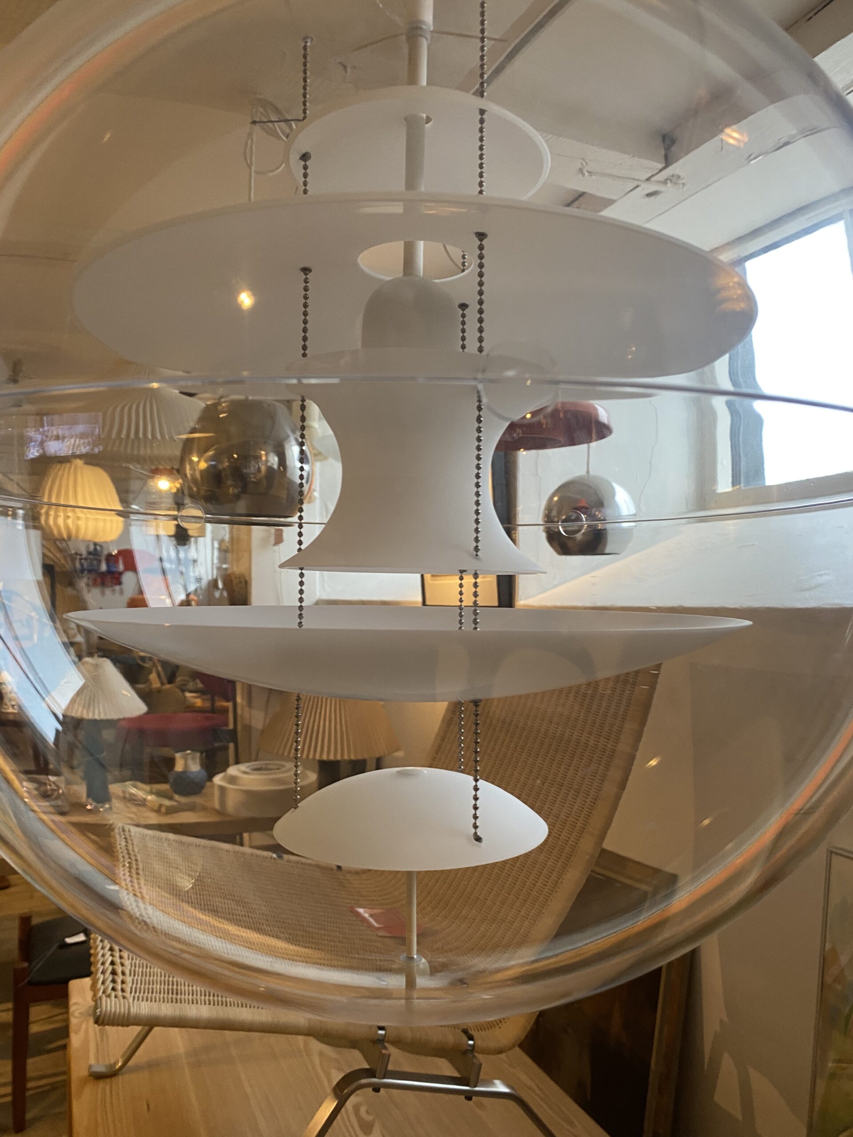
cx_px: 426
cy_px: 568
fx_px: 854
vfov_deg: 67.3
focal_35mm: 26
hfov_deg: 53.1
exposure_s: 1/50
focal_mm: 4.25
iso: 125
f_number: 1.8
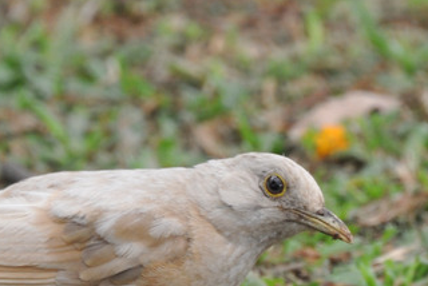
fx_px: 10686
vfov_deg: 1.5
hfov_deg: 2.3
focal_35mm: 898
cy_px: 271
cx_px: 58
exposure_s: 1/60
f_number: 5.6
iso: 400
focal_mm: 300
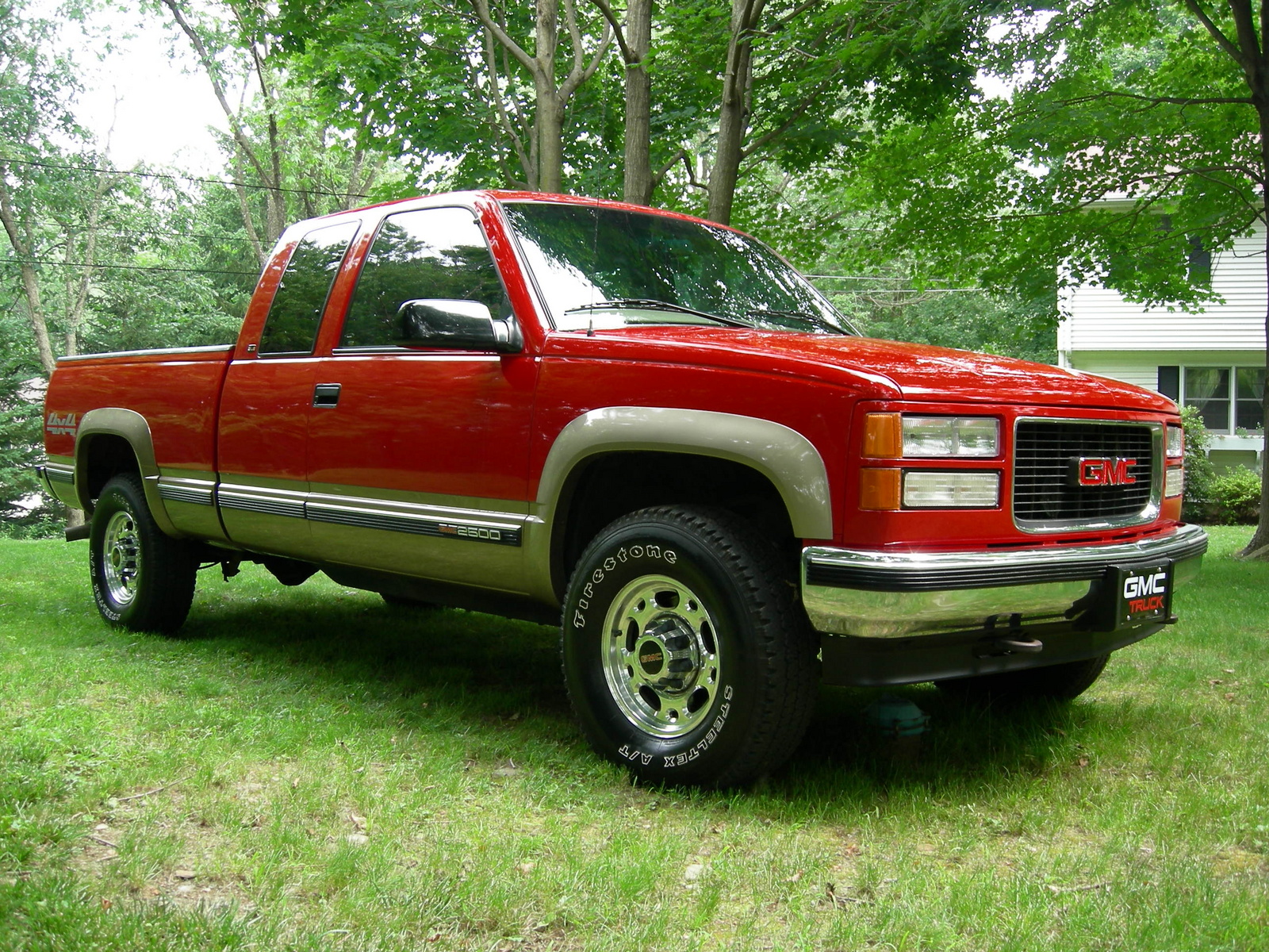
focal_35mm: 36
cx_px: 634
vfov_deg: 39.7
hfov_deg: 51.4
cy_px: 476
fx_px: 1320
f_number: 3
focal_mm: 7.5
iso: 64
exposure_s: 1/53.7
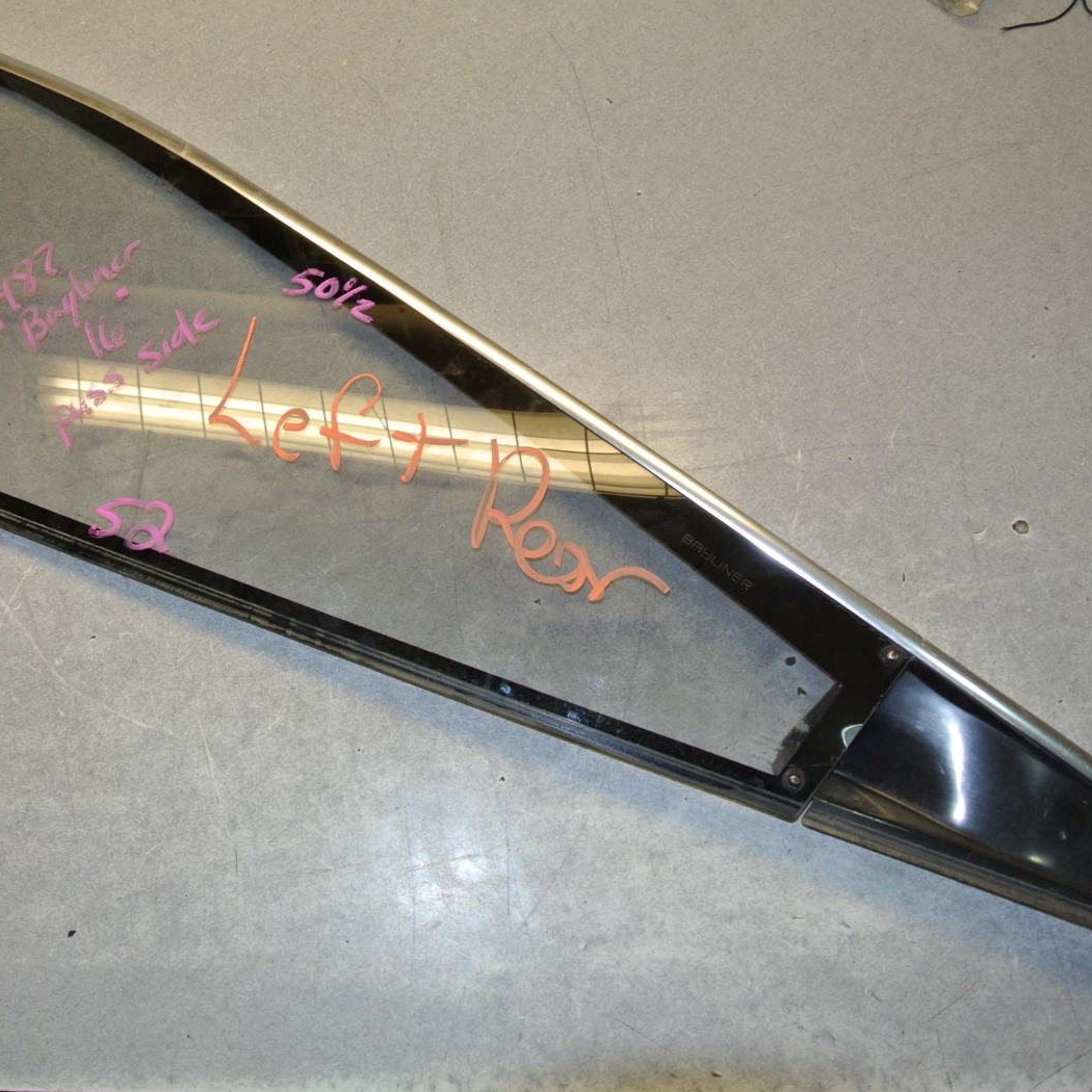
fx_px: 1249
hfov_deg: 46.8
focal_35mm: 35
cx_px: 414
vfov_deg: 47.2
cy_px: 538
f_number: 4
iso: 200
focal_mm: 10
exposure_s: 1/60
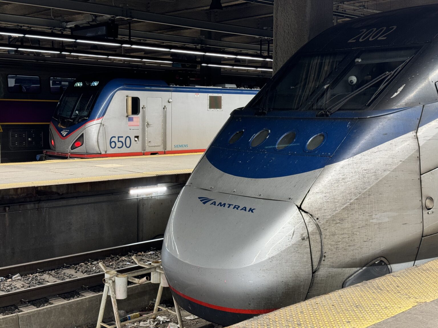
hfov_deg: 39.7
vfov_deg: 30.3
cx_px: 219
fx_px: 607
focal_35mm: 48
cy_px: 164
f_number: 1.78
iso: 100
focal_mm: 6.76
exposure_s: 1/60
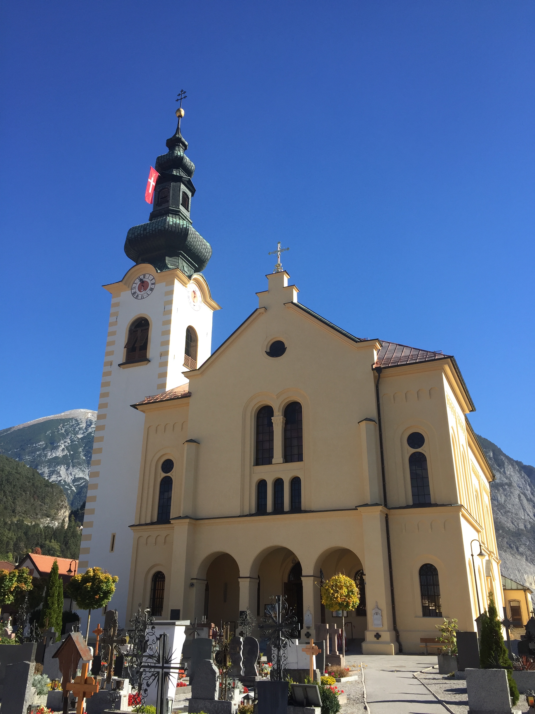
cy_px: 357
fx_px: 598
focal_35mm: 29
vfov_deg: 61.7
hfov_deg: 48.2
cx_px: 268
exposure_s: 1/989
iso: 32
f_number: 2.2
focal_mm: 4.15
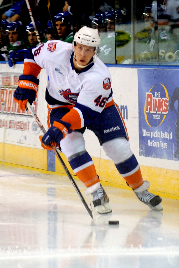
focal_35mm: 140
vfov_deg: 14.7
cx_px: 90
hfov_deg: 9.8
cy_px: 134
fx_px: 1044
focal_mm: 140
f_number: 4
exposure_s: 1/640
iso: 1600
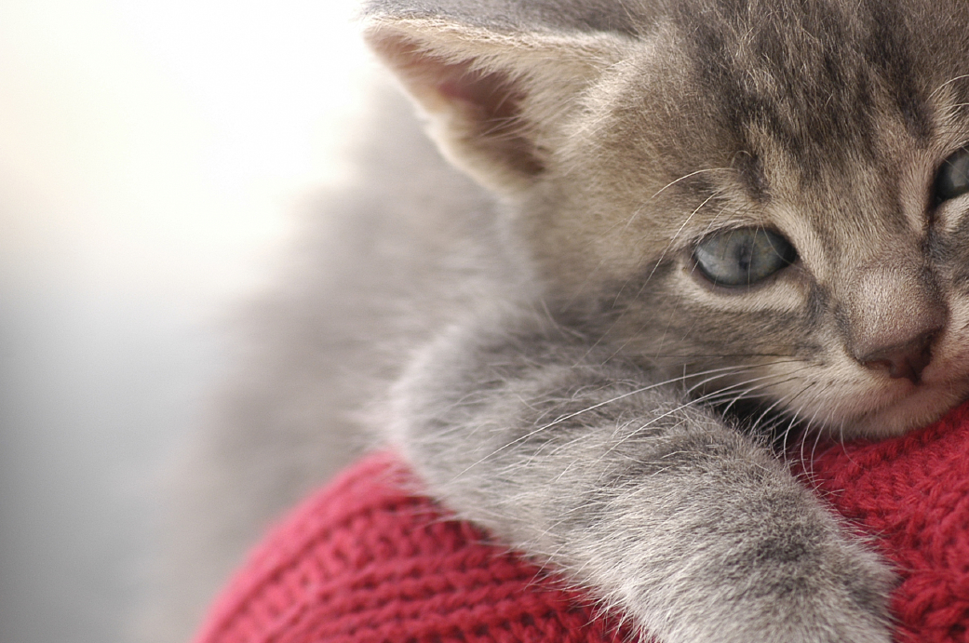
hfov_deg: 6.2
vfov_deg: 4.1
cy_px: 362
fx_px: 8892
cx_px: 784
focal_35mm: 331
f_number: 5
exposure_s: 1/350
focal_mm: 135
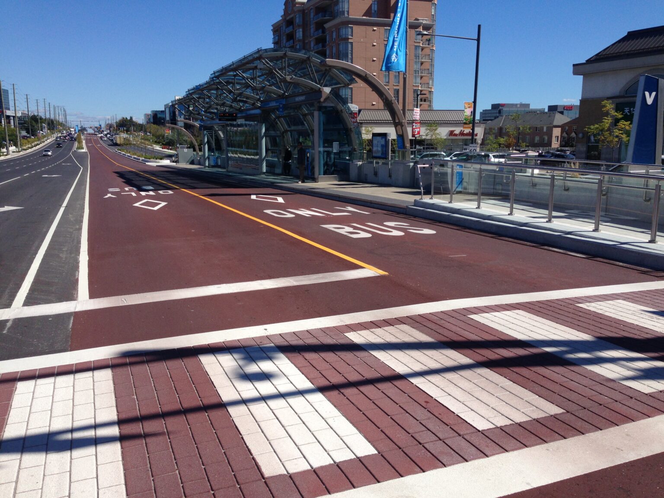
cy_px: 249
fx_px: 633
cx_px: 332
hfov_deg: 55.4
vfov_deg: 42.9
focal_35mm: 33
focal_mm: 4.13
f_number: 2.4
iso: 50
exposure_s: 1/2262
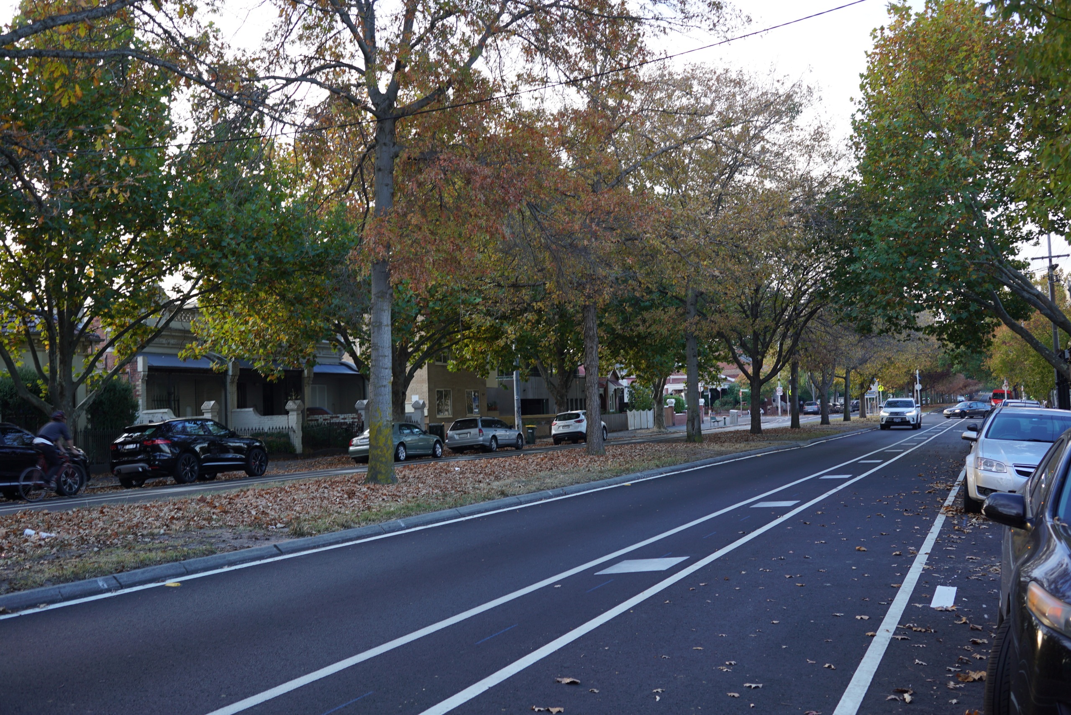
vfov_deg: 37.9
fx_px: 1042
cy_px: 358
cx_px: 536
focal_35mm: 35
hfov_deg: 54.4
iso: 100
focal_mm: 35
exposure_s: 1/60
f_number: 4
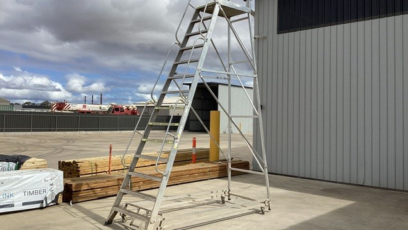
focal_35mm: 34
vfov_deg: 34.6
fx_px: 368
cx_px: 205
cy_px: 96
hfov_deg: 58.0
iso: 25
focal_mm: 3.3
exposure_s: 1/2469
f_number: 2.4
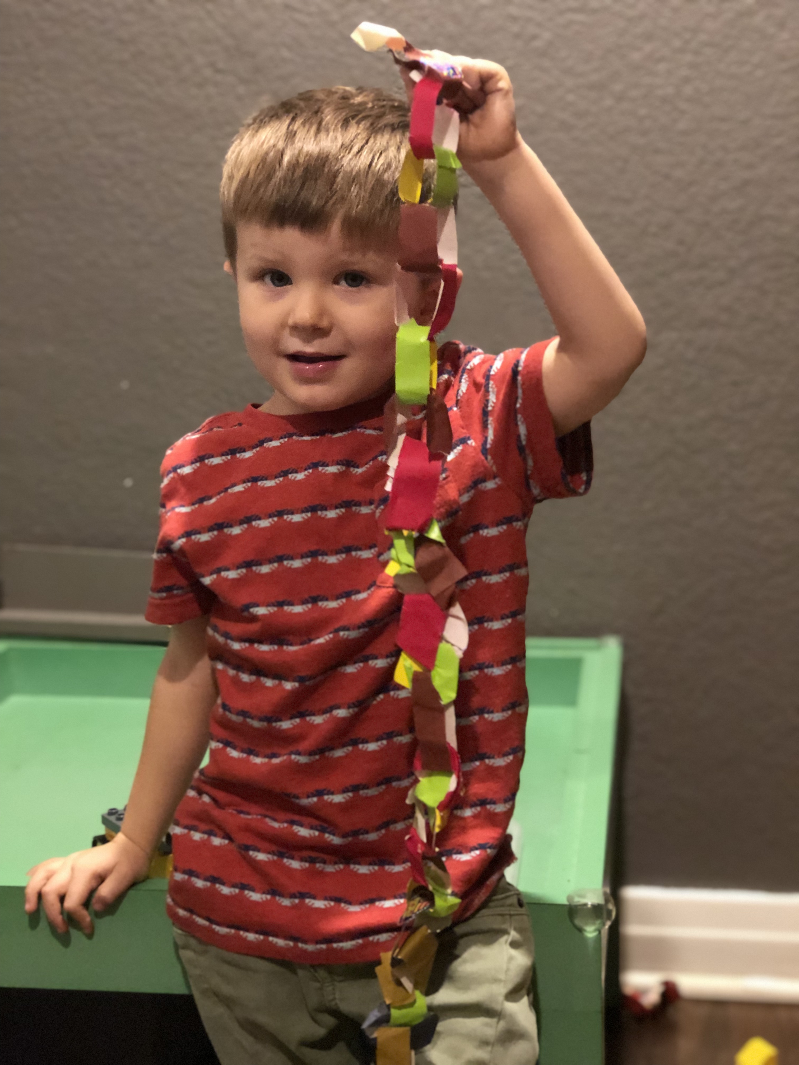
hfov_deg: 25.7
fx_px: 1754
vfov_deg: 33.8
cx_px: 400
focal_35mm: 57
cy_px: 532
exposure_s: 1/30
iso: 1250
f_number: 2.8
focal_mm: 6.6
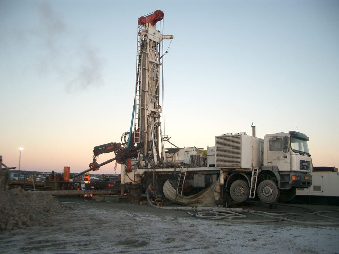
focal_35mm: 35
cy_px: 127
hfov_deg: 52.6
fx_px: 343
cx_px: 170
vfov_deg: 40.7
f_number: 2.6
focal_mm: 5.8
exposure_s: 1/100
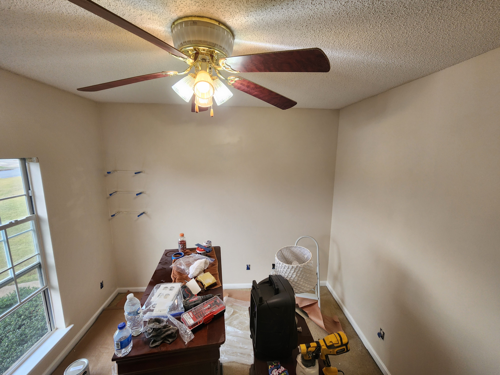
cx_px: 250
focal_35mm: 13
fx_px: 188
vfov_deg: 89.9
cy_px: 188
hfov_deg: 106.2
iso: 125
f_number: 2.2
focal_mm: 2.2
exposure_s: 1/60
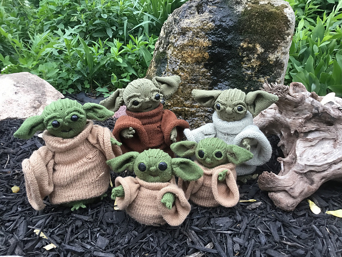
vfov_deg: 45.4
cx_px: 171
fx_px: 306
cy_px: 128
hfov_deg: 58.4
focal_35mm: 31
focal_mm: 3.3
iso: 25
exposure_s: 1/40
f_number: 2.4
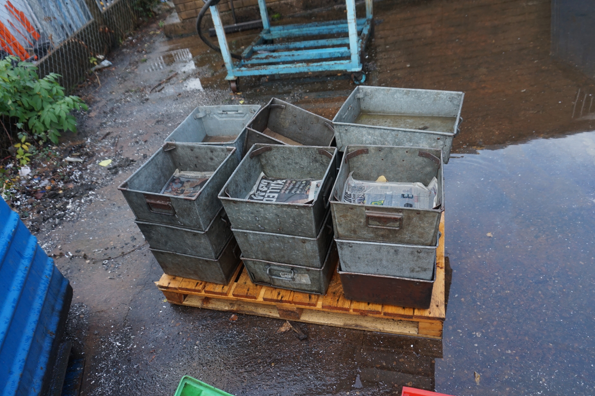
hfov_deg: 71.5
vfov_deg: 51.2
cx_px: 308
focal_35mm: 25
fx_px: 413
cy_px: 193
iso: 400
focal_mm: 16
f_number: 4
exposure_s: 1/160
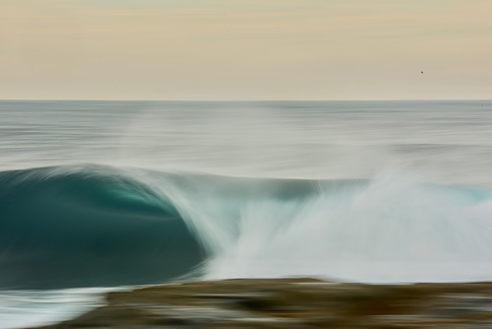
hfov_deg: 12.4
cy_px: 164
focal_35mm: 165
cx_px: 246
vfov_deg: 8.3
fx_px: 2256
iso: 64
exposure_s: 1/3
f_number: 22
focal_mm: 165
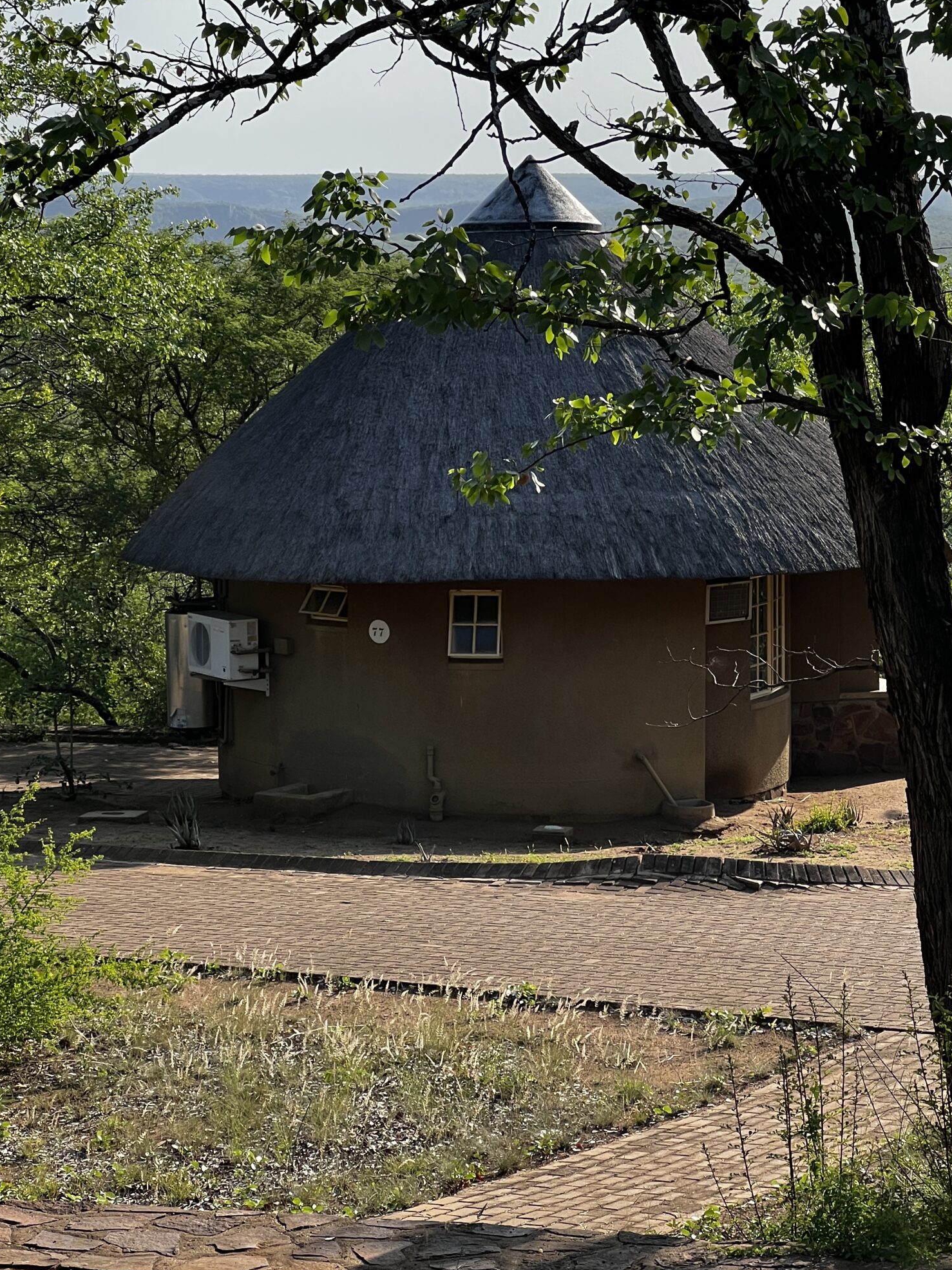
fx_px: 3667
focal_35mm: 100
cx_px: 614
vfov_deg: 19.6
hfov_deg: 14.8
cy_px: 448
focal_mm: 9
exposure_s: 1/723
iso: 32
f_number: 2.8
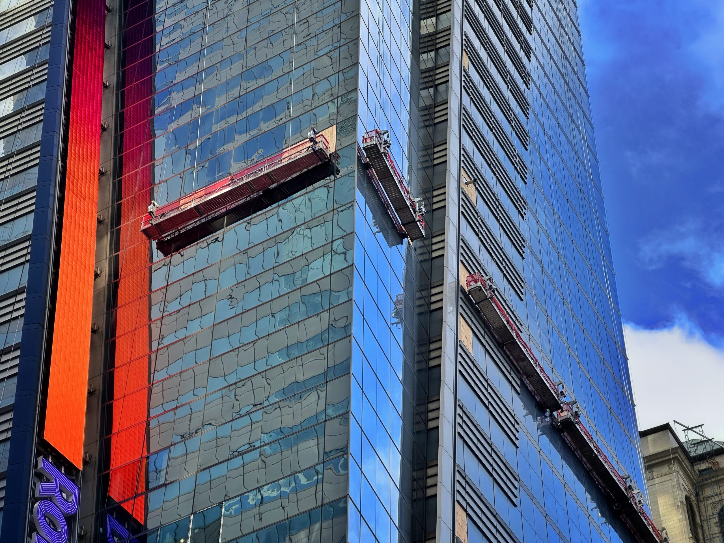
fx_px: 1610
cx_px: 362
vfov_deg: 19.1
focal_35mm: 77
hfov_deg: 25.3
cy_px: 272
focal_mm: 9
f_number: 2.8
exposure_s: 1/180
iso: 32
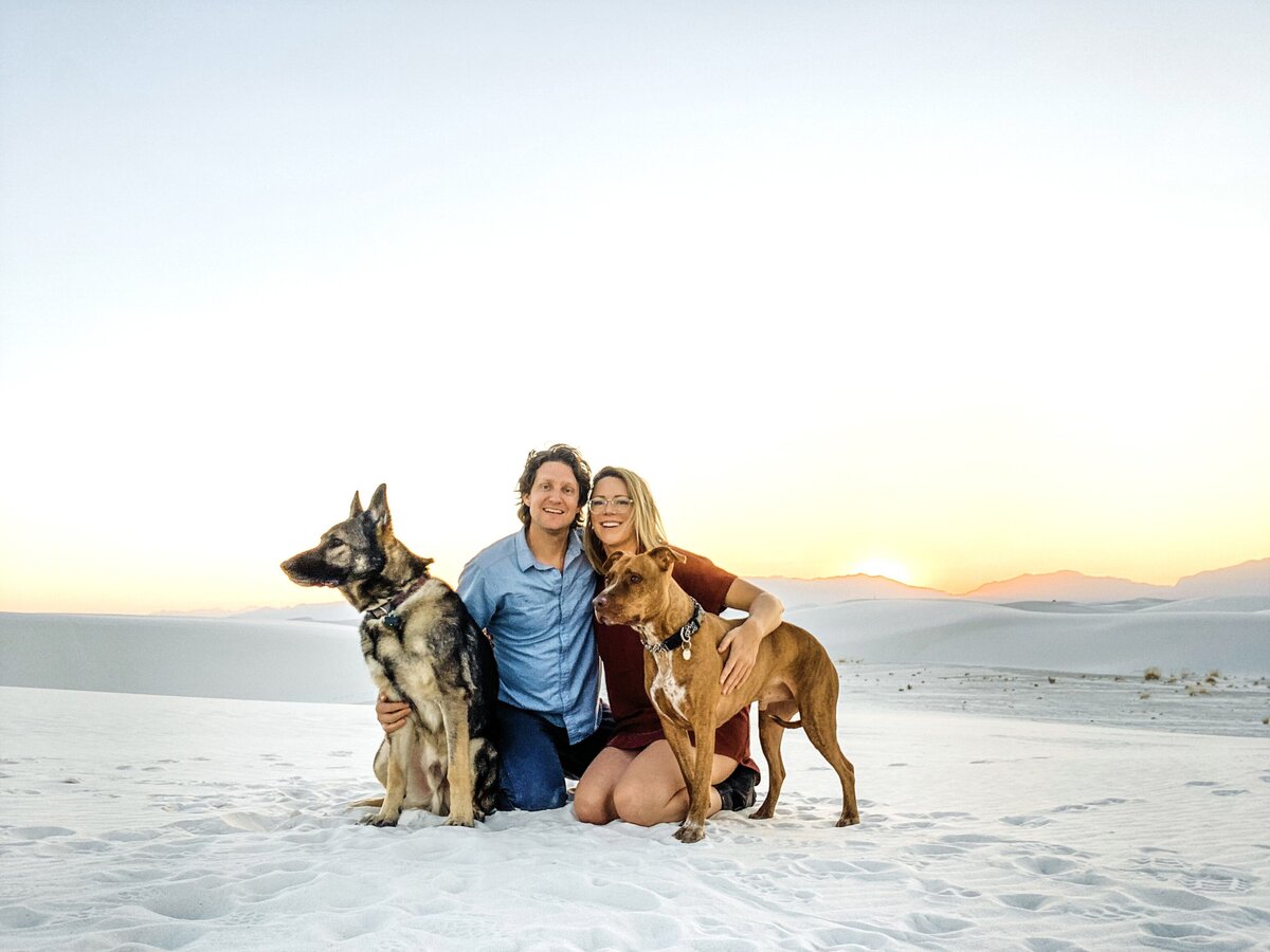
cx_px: 635
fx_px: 844
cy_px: 476
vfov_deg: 58.9
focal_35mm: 23
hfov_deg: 73.9
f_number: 2.2
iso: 25
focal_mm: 2.71
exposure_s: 1/250
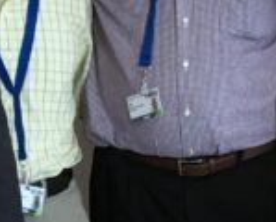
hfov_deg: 9.9
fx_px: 1589
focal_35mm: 194
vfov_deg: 8.0
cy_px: 235
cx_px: 100
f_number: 2.2
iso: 40
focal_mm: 4.15
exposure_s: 1/30
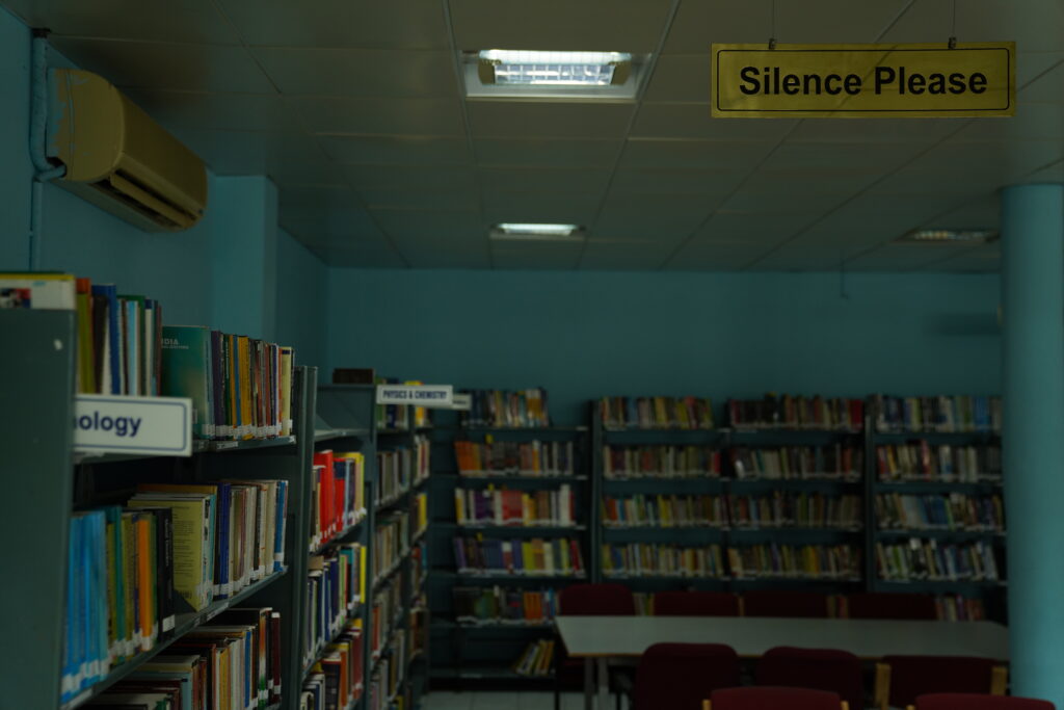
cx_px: 532
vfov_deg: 29.3
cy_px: 355
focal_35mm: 46
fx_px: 1360
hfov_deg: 42.7
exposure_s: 1/125
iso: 640
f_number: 2.8
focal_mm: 46
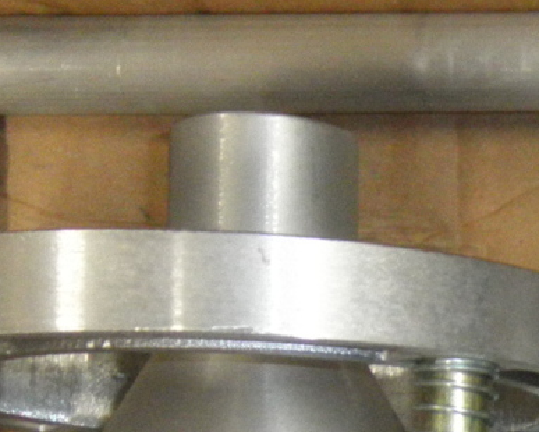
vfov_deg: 11.2
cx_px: 1022
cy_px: 804
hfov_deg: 13.4
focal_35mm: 127
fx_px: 2027
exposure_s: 1/30
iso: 200
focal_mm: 5
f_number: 3
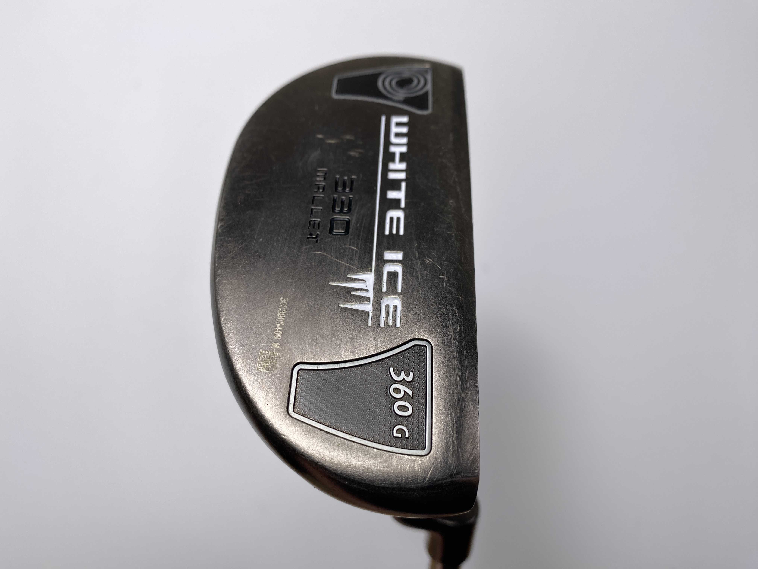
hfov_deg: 67.3
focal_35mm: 26
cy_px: 284
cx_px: 379
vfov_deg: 53.1
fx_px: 569
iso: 32
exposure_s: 1/905
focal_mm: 4.25
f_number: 1.8
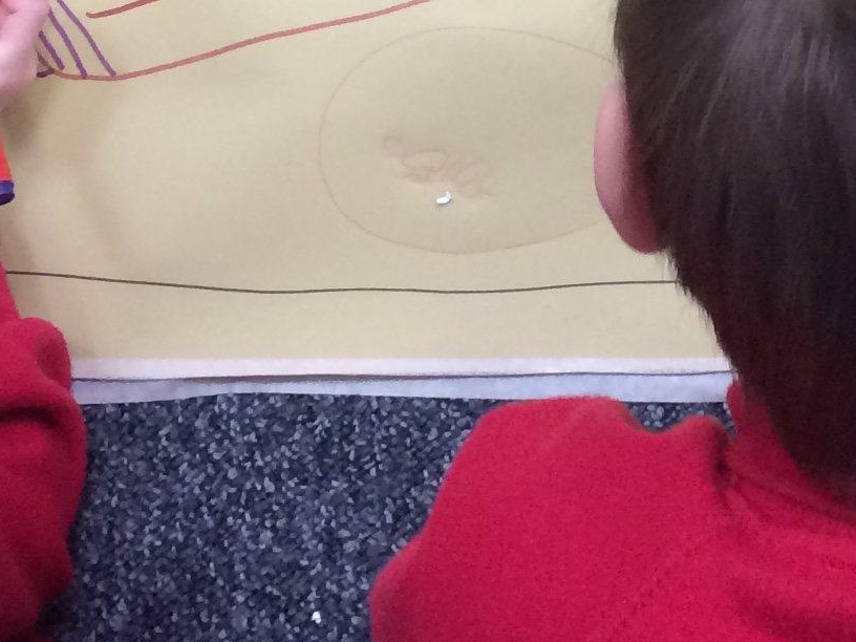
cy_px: -386
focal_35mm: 116
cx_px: 851
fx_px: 2869
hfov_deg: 16.6
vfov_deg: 12.1
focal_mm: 4.15
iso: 50
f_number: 2.2
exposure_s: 1/30
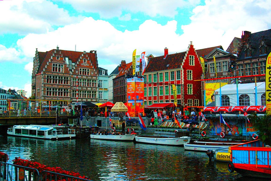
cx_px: 136
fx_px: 316
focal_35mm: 42
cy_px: 90
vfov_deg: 31.9
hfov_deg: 46.4
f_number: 5
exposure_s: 1/8000
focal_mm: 28
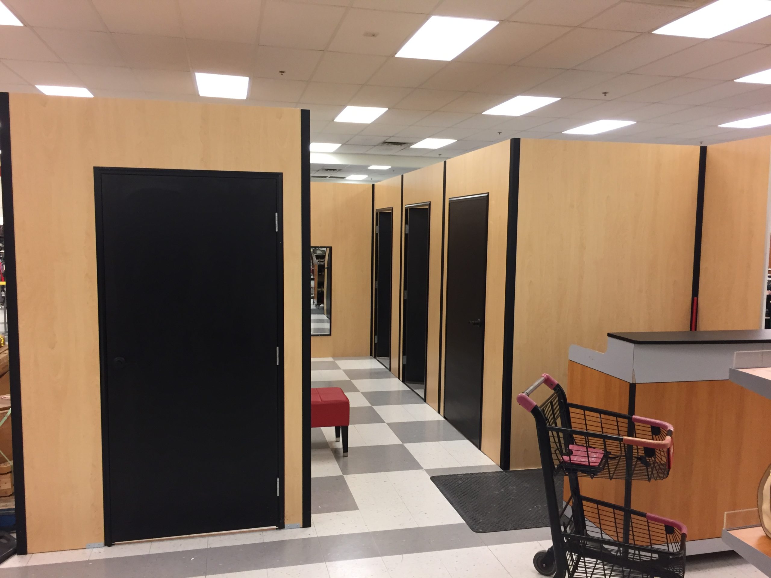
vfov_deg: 48.2
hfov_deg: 61.7
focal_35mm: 29
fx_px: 646
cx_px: 386
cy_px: 289
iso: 50
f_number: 2.2
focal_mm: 4.15
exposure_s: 1/30
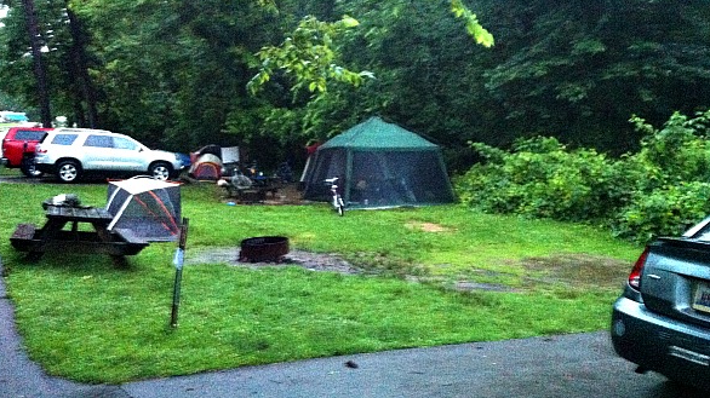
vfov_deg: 30.4
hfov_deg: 51.6
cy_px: 201
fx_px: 734
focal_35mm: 39
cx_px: 350
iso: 1000
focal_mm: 3.85
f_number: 2.8
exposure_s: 1/15
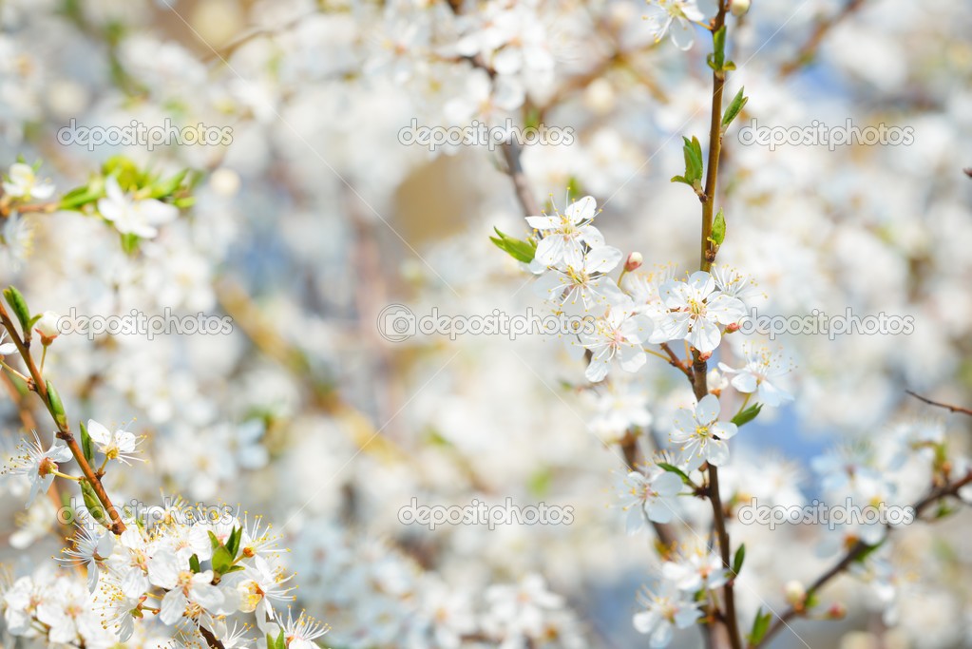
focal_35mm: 150
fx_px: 4052
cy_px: 324
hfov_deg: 13.7
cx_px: 486
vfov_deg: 9.2
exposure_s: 1/400
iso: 100
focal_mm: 150
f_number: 7.1
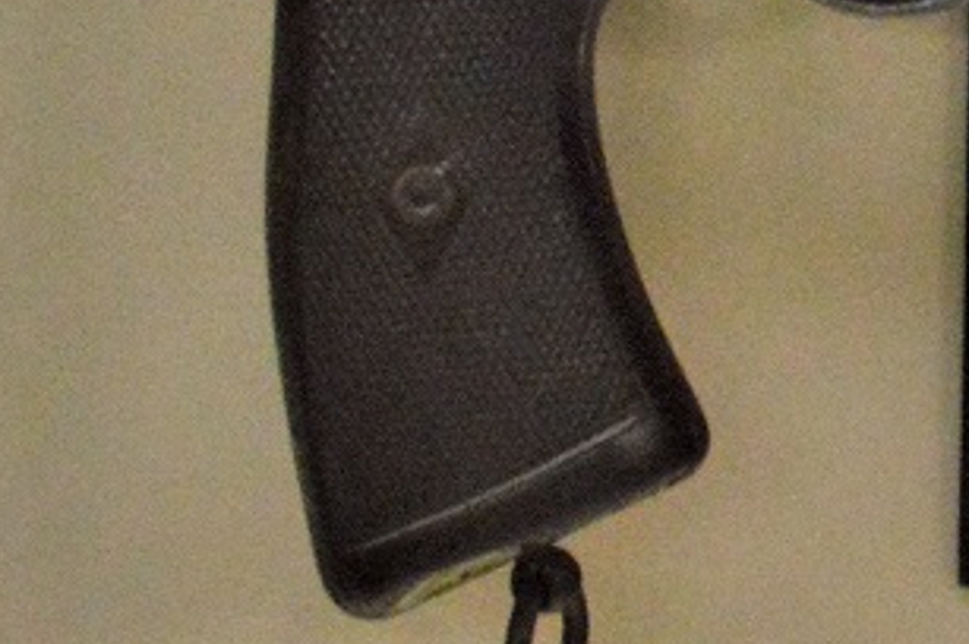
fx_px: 12315
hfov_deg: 4.5
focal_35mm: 458
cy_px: -556
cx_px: 1831
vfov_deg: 3.0
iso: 3200
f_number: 5.6
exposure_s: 1/20
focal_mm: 78
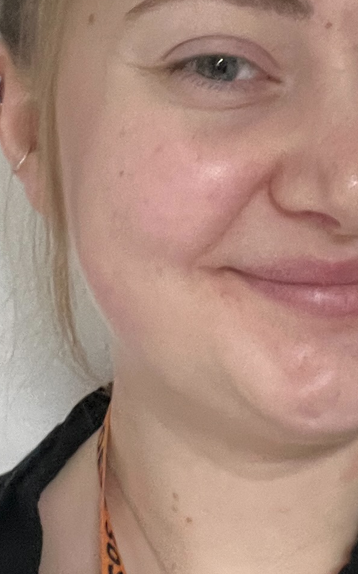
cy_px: 135
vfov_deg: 20.0
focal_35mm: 103
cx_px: 294
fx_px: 1608
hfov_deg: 12.6
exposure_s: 1/50
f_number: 2.2
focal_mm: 2.71
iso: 320
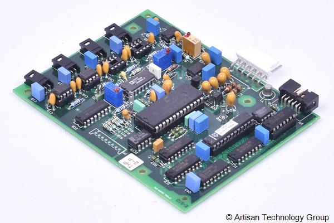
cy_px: 112
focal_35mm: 69
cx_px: 167
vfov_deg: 19.7
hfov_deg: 29.2
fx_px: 640
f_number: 11
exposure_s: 1/200
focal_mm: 46
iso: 200
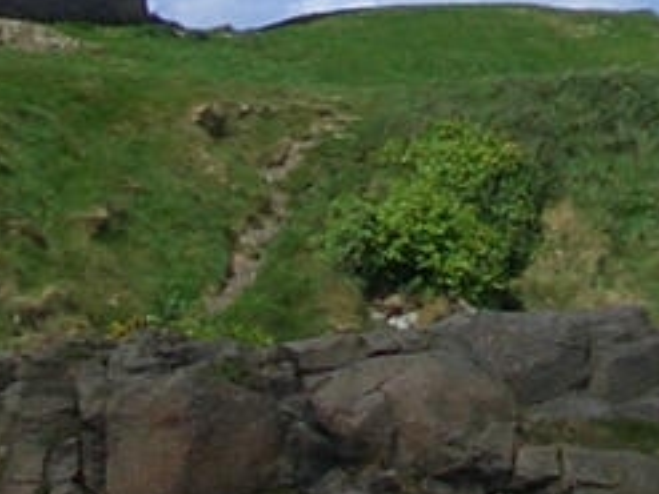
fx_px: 4434
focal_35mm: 233
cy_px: -838
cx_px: 747
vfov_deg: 6.0
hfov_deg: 8.4
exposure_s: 1/800
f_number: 4
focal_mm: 4.8
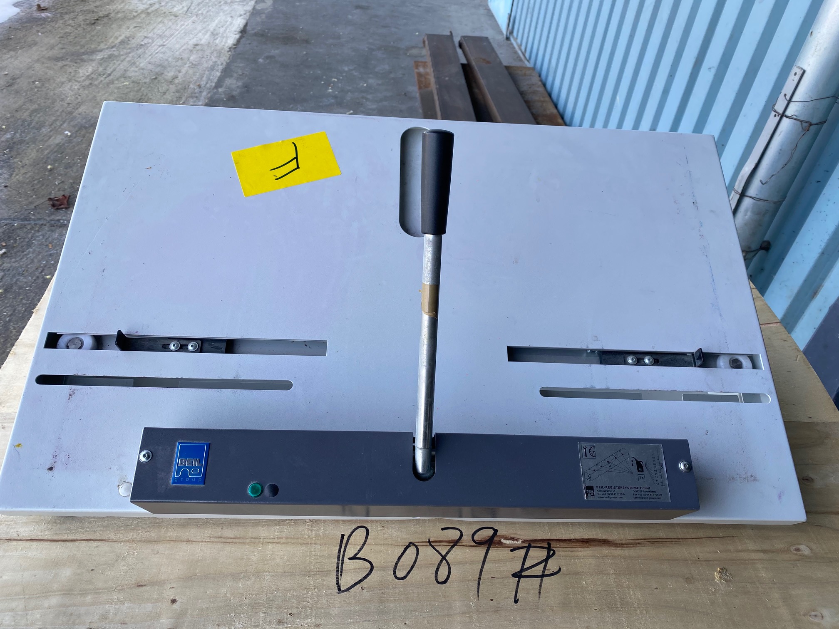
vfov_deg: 53.1
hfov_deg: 67.3
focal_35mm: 26
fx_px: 630
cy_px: 314
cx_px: 420
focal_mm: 4.25
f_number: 1.8
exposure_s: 1/173
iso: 32
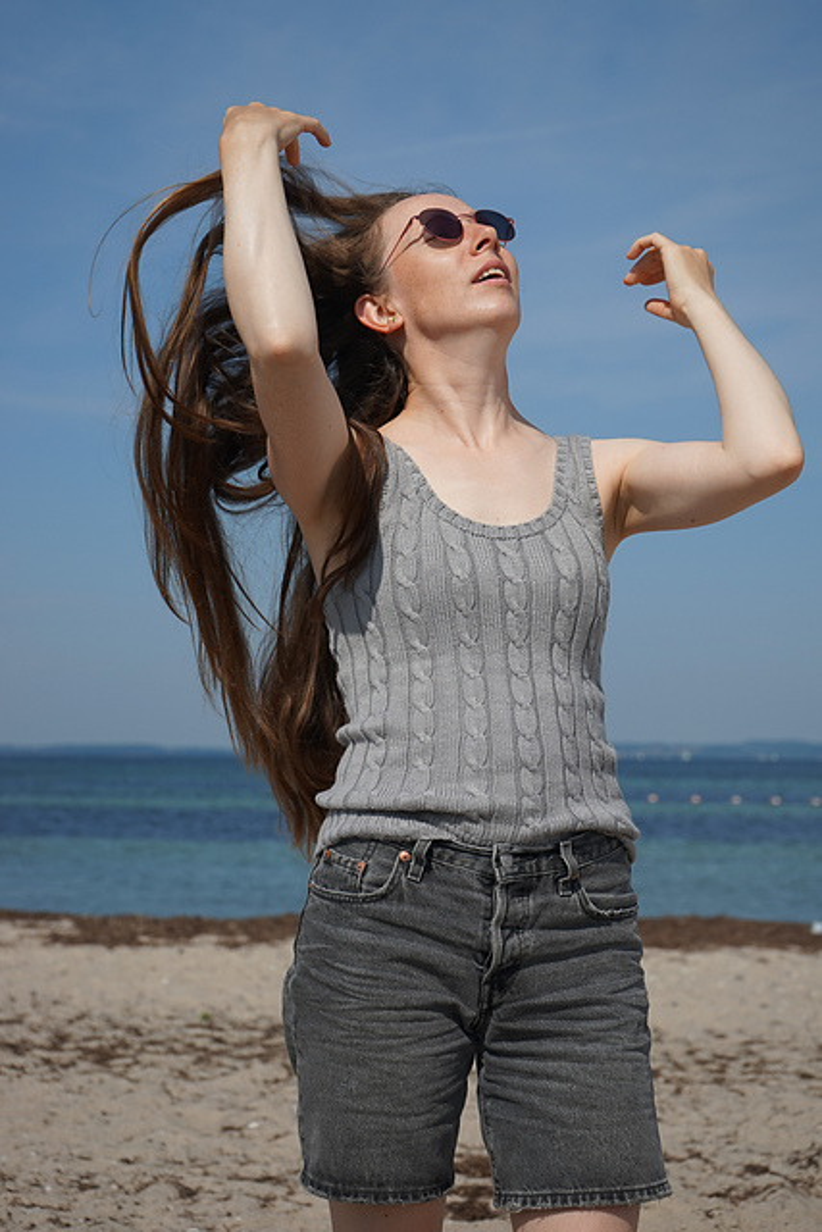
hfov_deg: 19.5
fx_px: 2396
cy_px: 616
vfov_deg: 28.8
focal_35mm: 70
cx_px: 411
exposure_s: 1/800
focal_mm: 70
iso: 100
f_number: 7.1
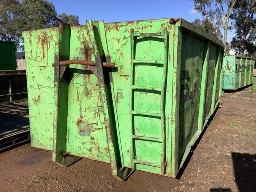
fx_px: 229
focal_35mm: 31
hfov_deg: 58.4
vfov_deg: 45.4
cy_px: 96
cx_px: 128
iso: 25
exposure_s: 1/1597
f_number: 2.4
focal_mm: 3.3
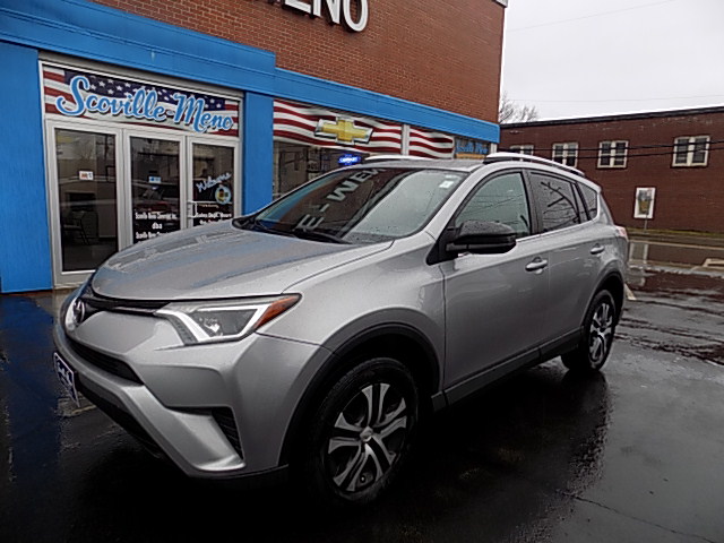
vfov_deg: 58.9
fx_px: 481
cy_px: 272
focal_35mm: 23
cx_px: 362
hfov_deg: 73.9
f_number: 3.1
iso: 80
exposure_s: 1/80
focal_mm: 4
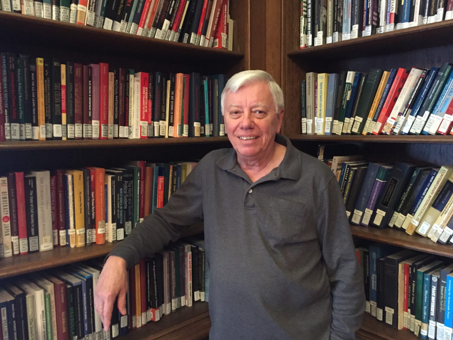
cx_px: 230
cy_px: 173
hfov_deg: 60.0
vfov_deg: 46.8
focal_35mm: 30
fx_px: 393
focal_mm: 4.15
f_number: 2.2
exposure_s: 1/15
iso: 320
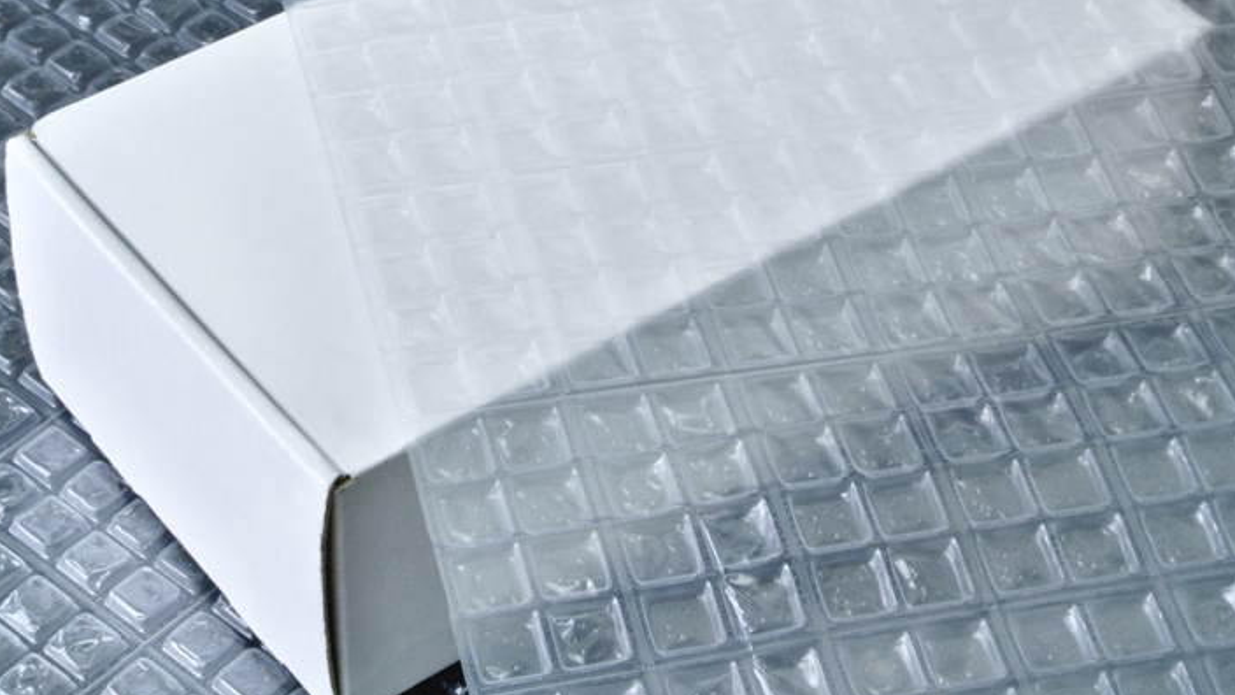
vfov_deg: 13.0
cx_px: 458
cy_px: 208
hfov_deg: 22.9
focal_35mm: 93
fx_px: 3045
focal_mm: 22.7
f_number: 13
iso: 100
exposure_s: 1/4
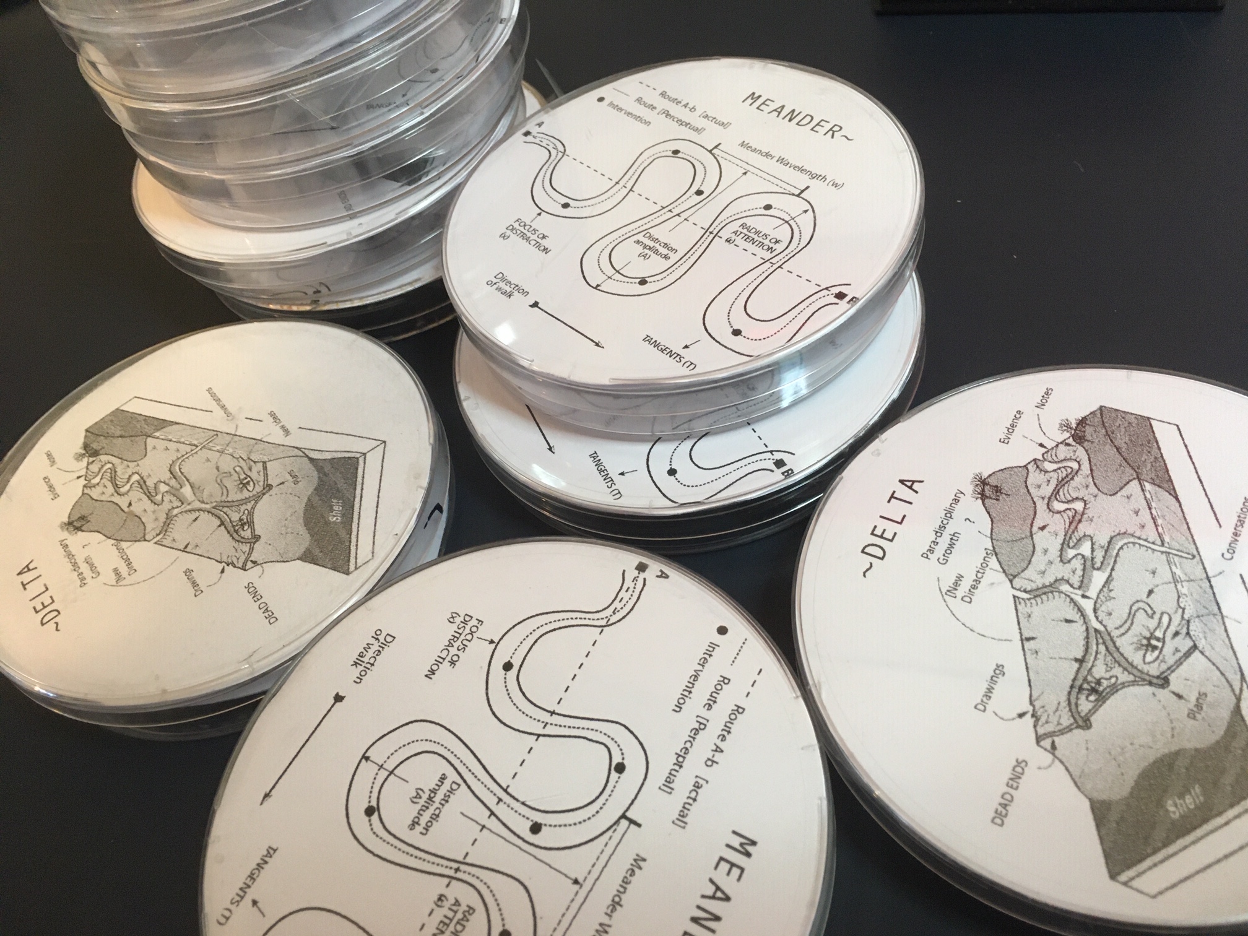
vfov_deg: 48.2
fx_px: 1046
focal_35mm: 29
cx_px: 624
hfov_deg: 61.7
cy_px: 468
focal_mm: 4.15
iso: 160
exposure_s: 1/33
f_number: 2.2
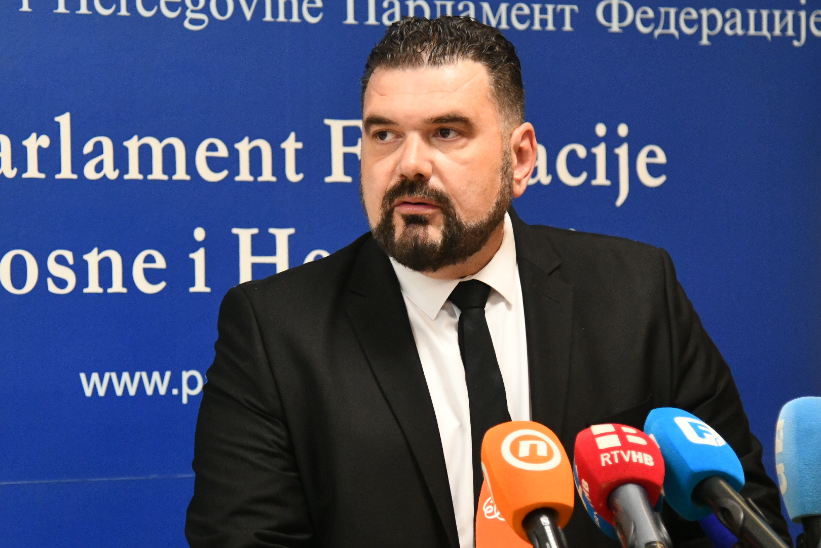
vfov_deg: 15.9
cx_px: 410
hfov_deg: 23.6
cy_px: 274
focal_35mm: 86
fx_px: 1961
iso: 4000
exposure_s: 1/250
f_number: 4
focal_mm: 86
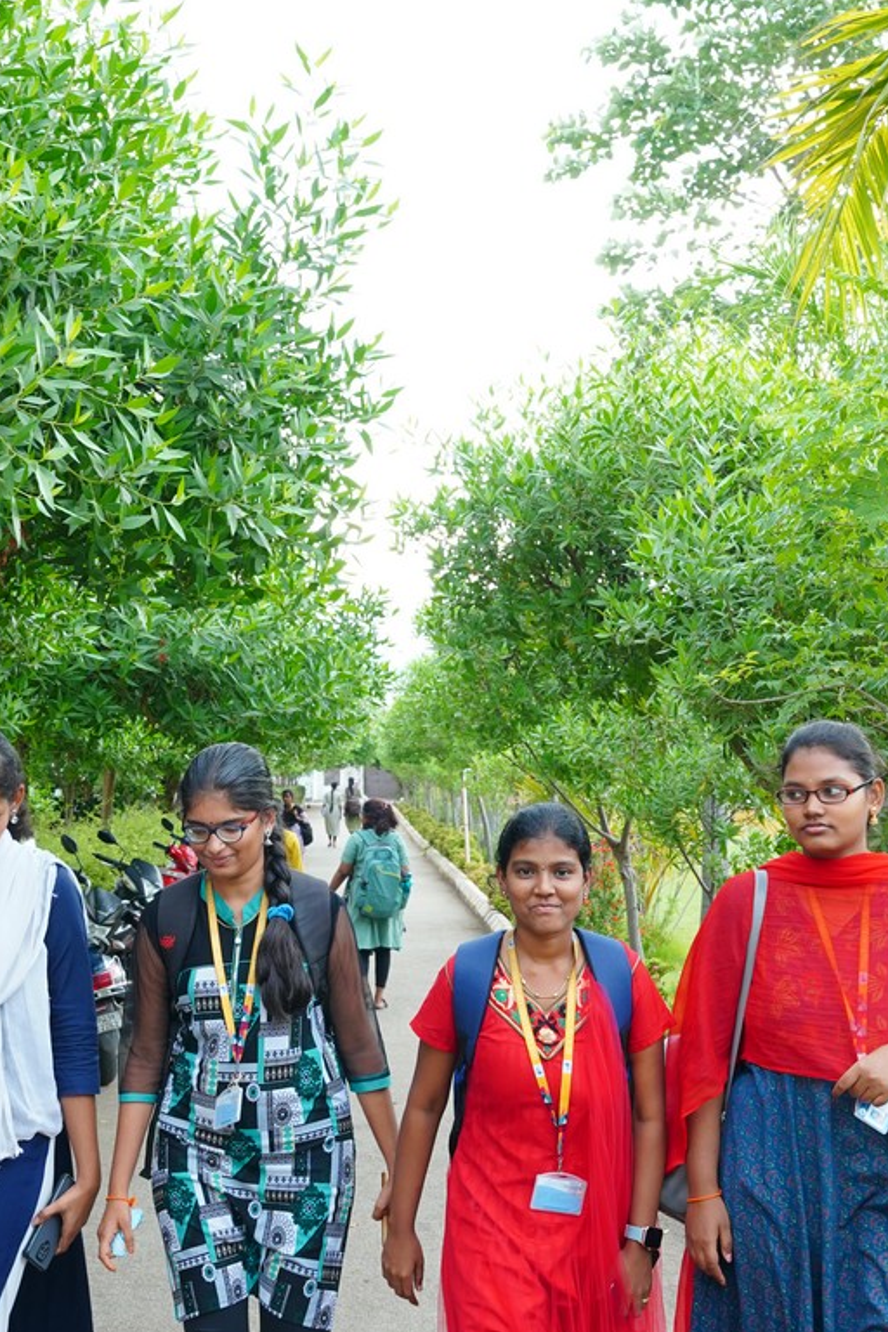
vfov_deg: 34.4
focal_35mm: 58
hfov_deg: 23.3
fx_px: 2152
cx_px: 385
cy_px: 642
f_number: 8
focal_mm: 33.1
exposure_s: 1/125
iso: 1250
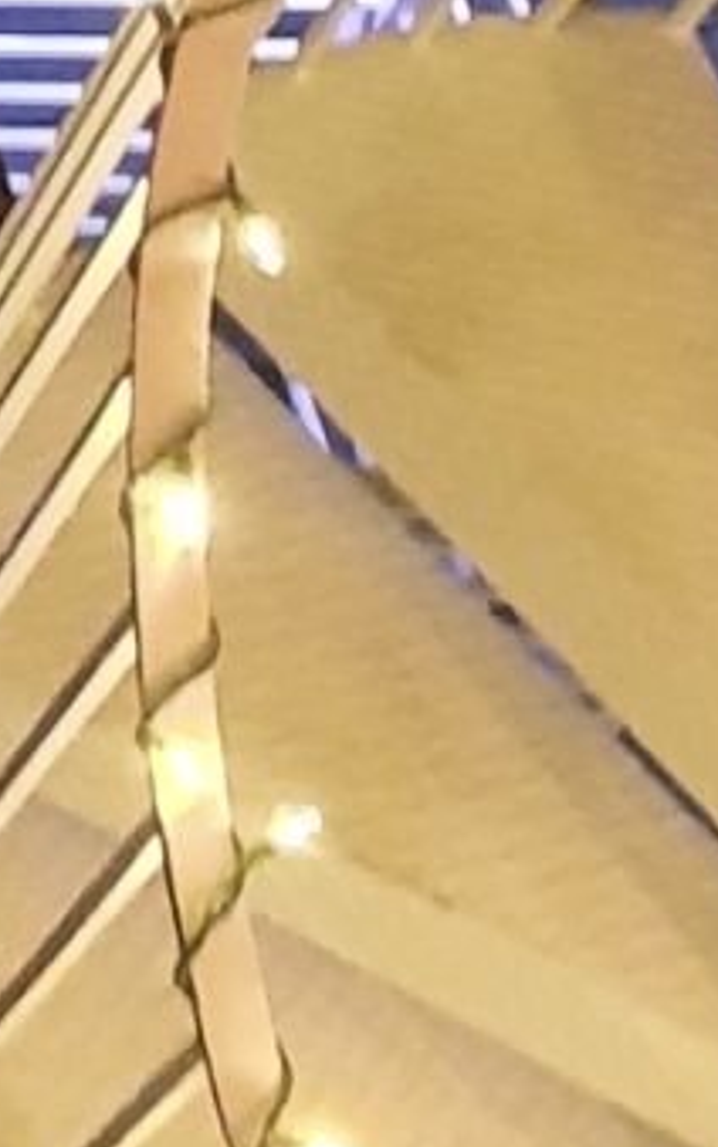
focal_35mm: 104
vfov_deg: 17.4
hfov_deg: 9.2
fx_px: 3255
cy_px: -711
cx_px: -1626
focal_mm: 1.8
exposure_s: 1/11
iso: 640
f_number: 2.2
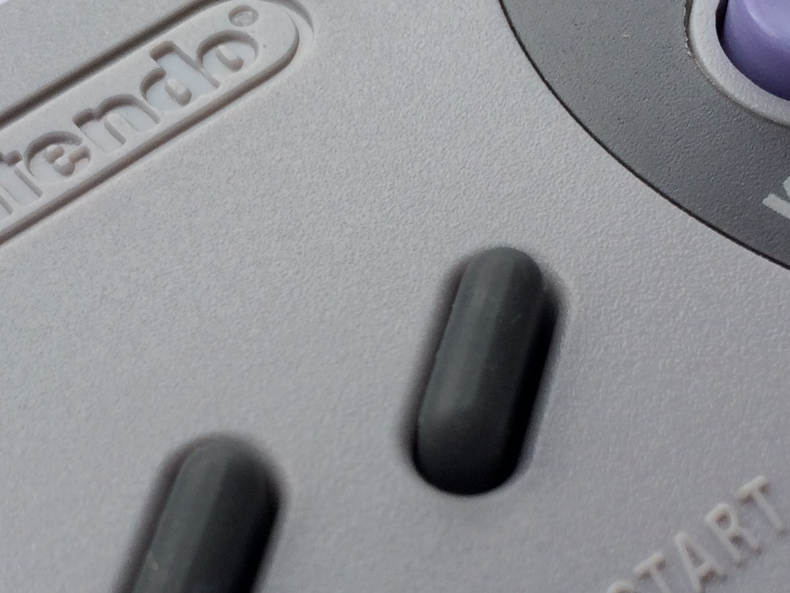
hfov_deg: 25.6
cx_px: 301
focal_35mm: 76
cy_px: 516
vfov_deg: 19.1
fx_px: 1735
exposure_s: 1/933
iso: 32
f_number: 2.2
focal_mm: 4.15
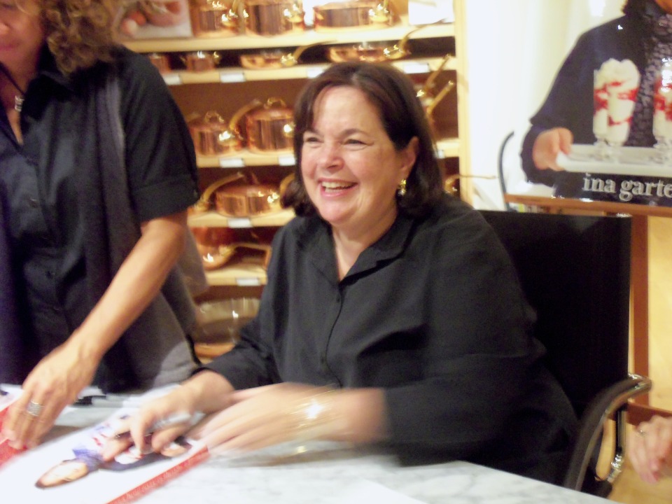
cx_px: 336
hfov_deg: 39.7
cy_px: 252
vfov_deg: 30.3
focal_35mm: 48
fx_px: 932
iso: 400
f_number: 3.9
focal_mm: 8.7
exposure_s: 1/15
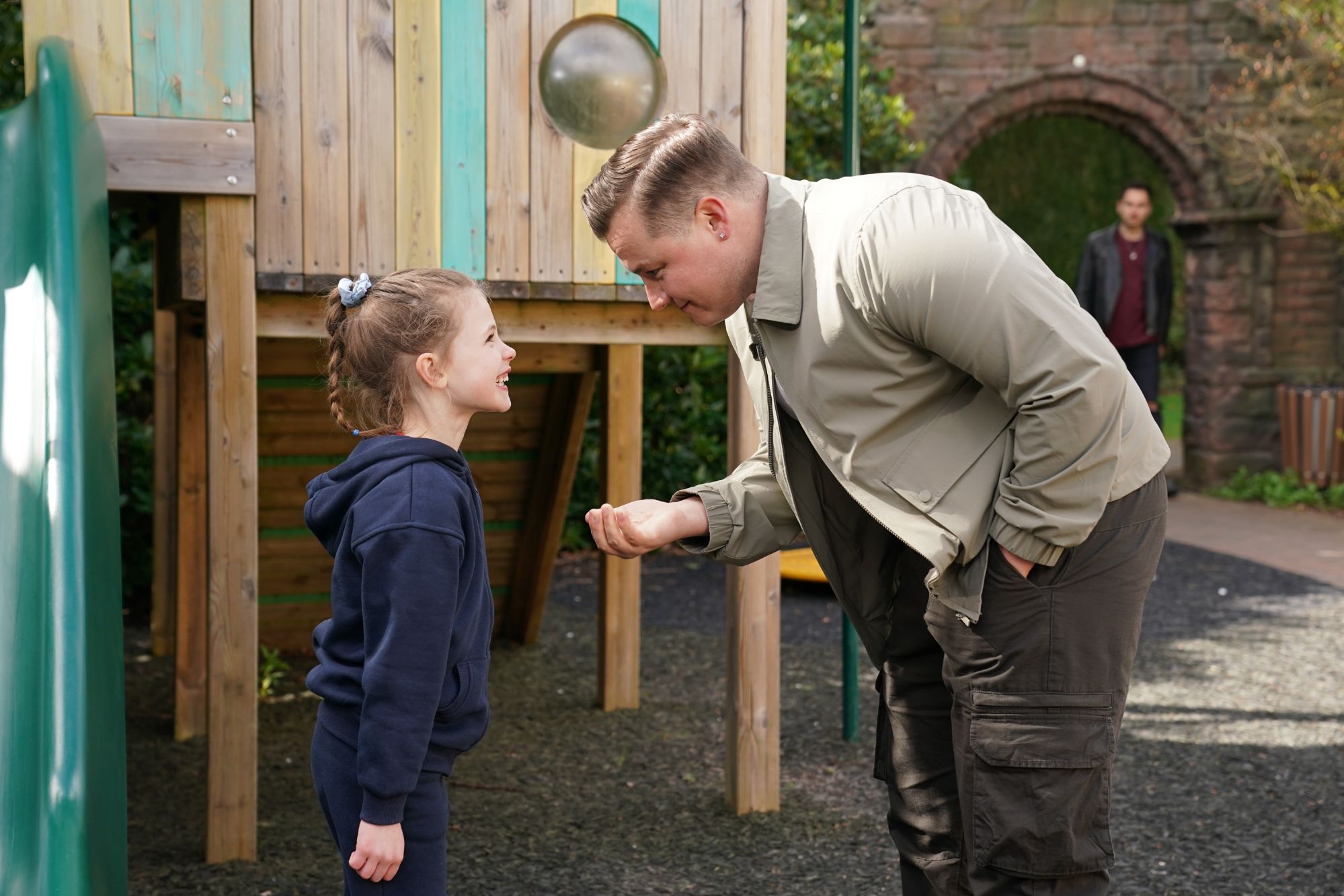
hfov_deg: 37.5
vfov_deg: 25.5
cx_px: 672
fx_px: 1979
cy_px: 448
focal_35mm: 53
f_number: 4
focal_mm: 53
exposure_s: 1/833
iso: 500
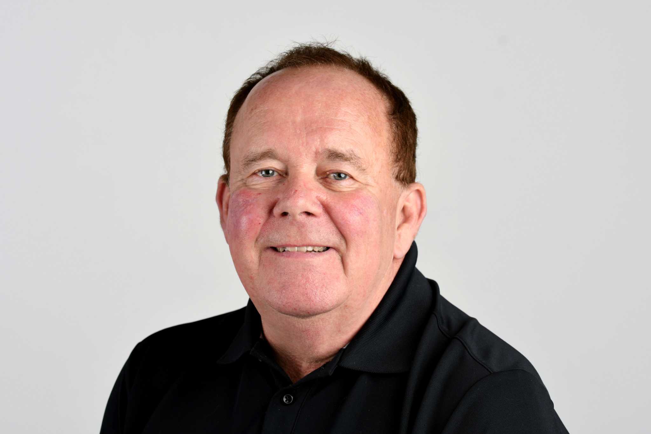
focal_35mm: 210
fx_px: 3797
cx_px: 326
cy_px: 217
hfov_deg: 9.8
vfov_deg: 6.5
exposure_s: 1/200
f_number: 9
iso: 100
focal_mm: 140
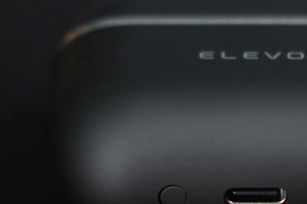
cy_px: 138
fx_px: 1296
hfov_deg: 13.4
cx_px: 253
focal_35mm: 152
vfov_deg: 9.0
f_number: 2.8
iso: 1600
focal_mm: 70
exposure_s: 1/125
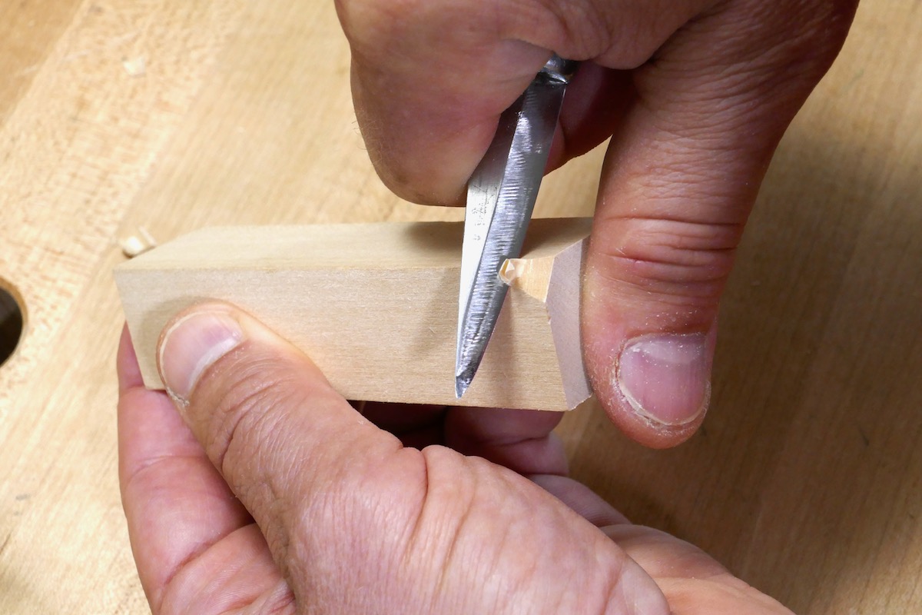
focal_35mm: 72
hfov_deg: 28.1
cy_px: 308
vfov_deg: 18.9
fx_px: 1844
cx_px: 461
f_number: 8
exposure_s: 1/80
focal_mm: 26.1
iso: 1000
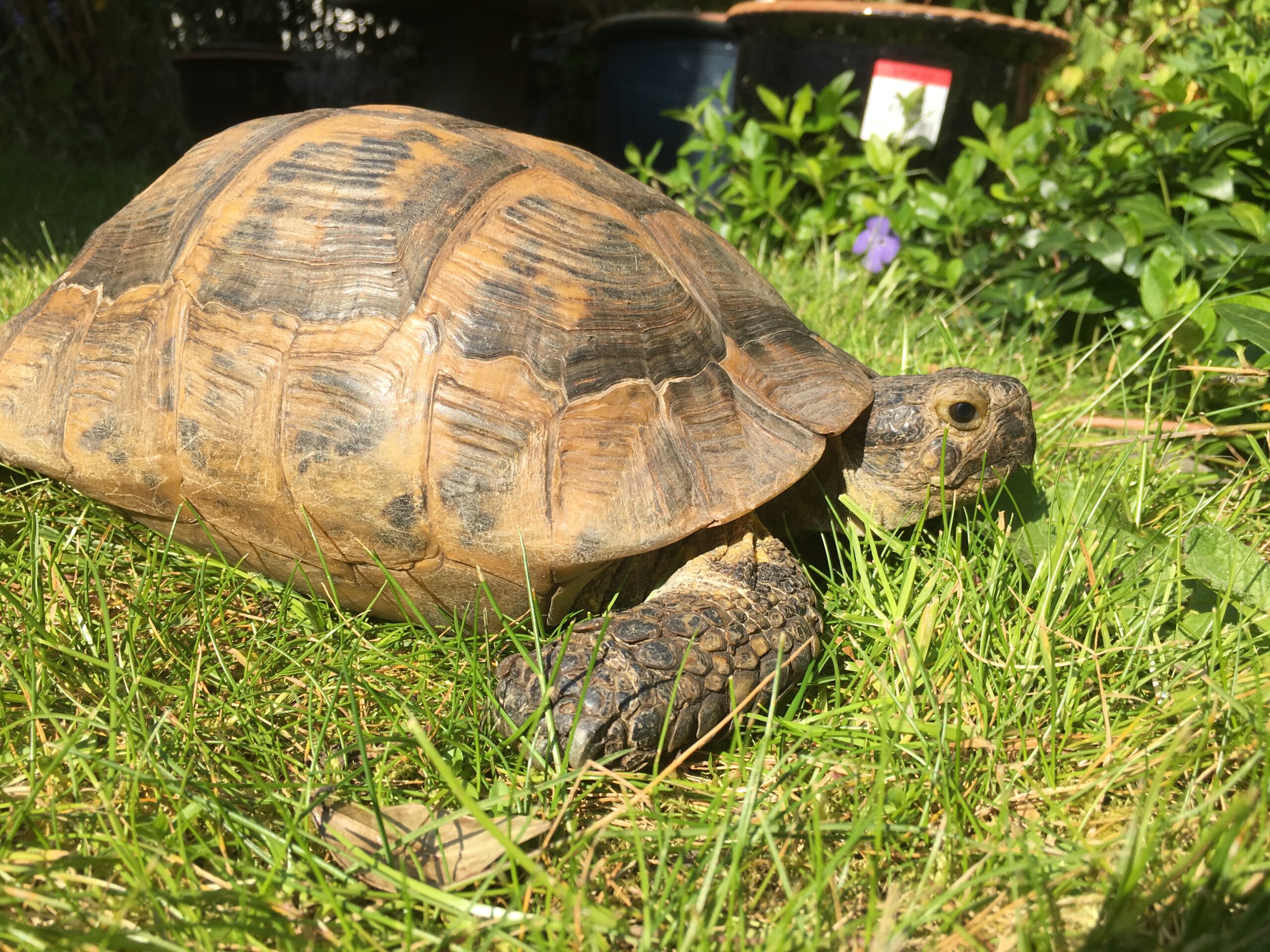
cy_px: 476
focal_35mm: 29
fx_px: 1064
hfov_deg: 61.7
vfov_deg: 48.2
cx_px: 635
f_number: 2.2
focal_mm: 4.15
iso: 25
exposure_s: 1/785
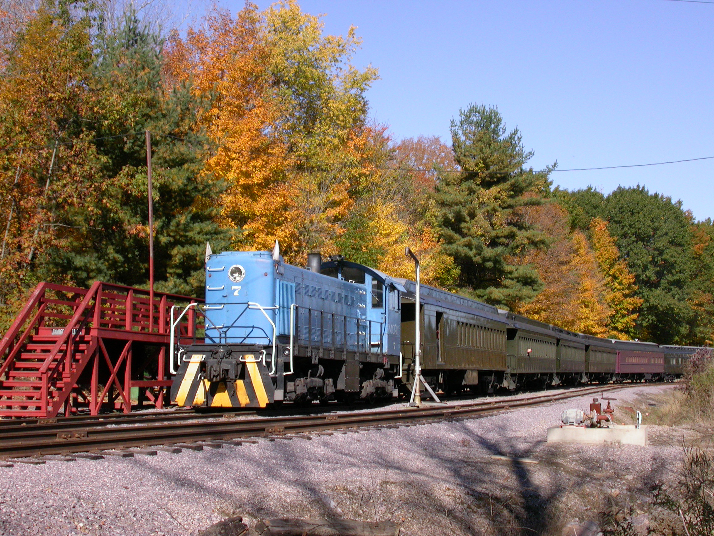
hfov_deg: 31.7
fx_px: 1258
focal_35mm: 61
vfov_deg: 24.0
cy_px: 268
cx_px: 357
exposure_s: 1/411
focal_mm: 12.7
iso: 100
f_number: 6.3
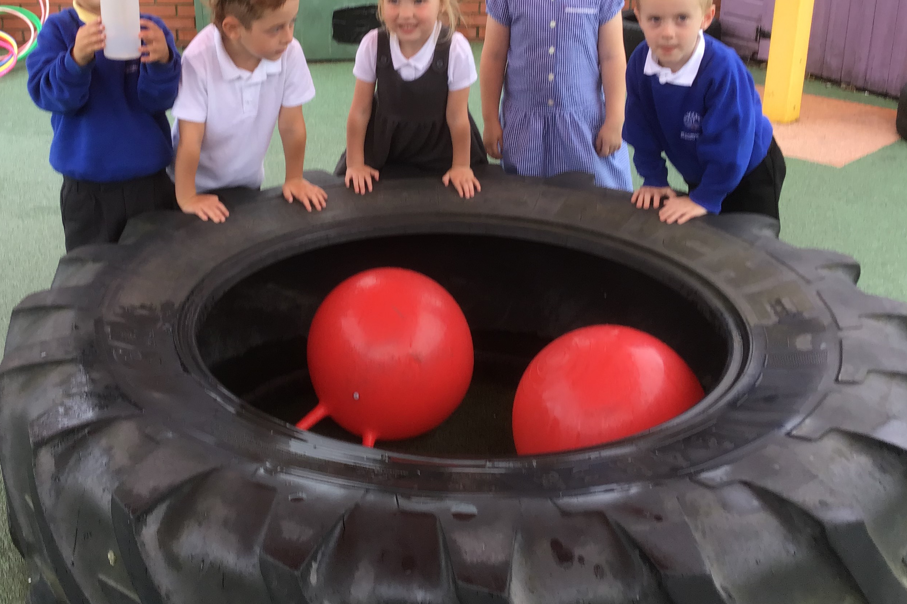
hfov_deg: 46.0
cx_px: 343
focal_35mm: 42
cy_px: 205
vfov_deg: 31.7
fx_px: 1058
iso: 25
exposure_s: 1/100
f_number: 2.4
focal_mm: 3.3
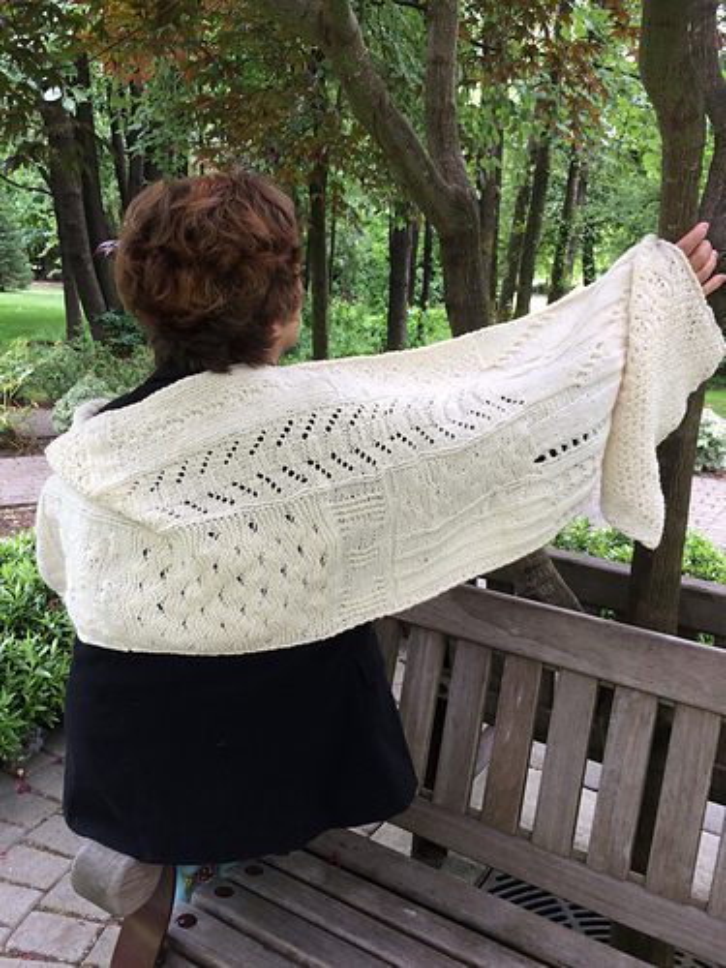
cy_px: 484
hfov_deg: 48.2
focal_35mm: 29
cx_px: 363
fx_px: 811
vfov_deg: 61.7
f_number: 2.2
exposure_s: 1/120
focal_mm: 4.15
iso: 50
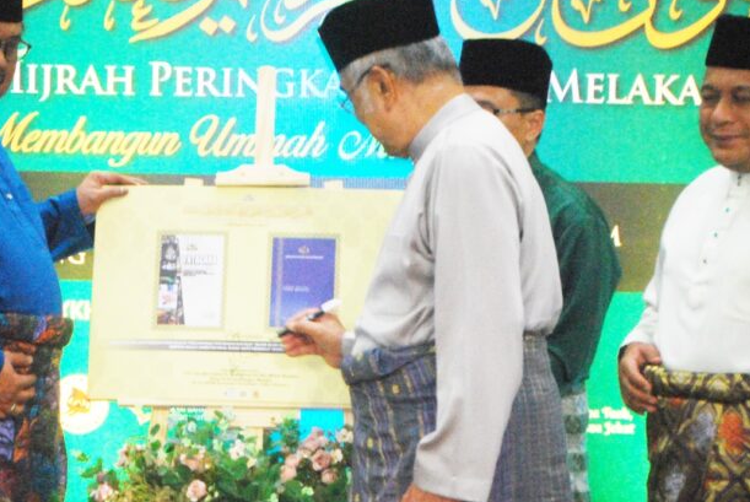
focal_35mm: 154
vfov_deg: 8.9
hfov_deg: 13.2
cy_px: 342
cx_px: 102
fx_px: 3211
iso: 1600
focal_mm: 55
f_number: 5.6
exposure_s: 1/60
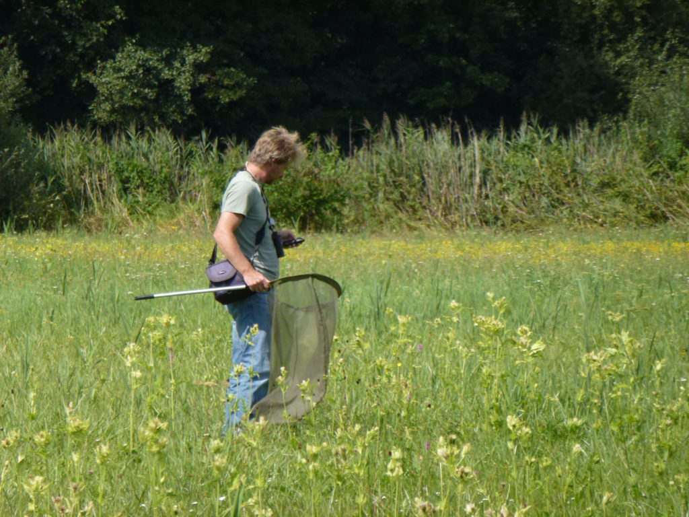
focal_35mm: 374
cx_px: 344
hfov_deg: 5.3
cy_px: 258
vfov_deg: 4.0
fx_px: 7444
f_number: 5.9
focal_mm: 67
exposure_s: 1/400
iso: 100
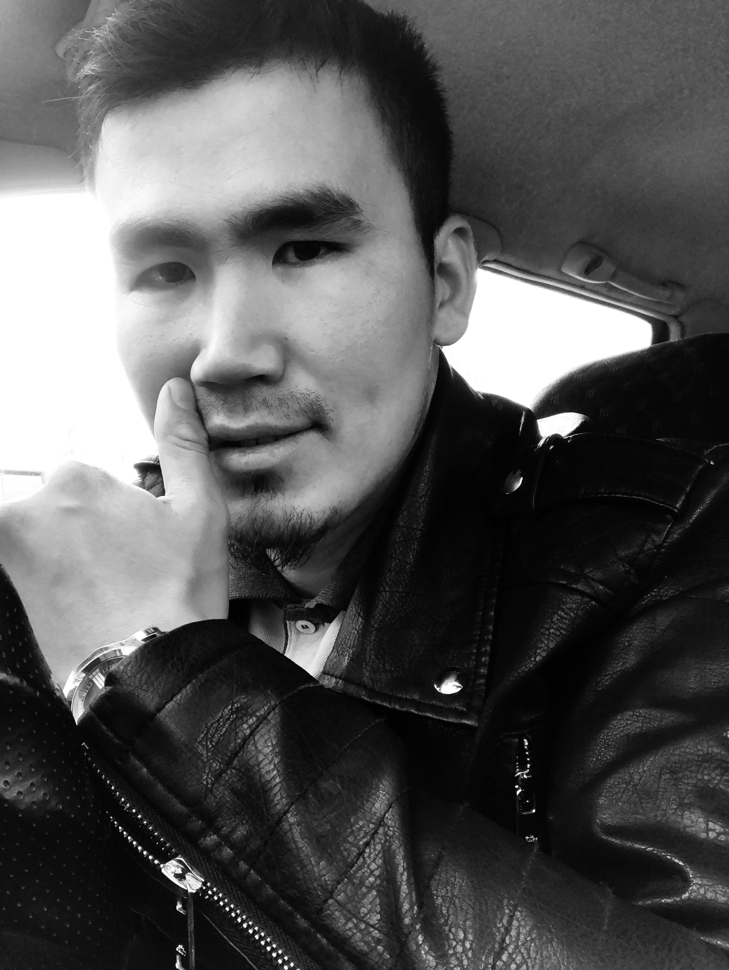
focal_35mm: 32
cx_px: 364
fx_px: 898
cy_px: 485
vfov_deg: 56.8
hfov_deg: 44.2
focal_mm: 2.87
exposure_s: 1/120
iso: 50
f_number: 2.2
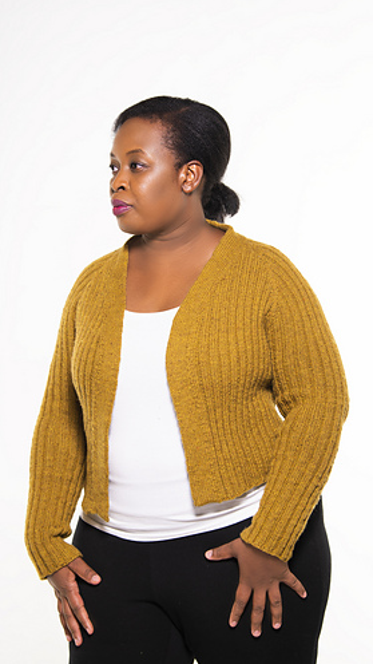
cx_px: 169
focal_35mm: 95
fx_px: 1670
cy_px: 332
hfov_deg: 12.7
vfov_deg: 22.5
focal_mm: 90
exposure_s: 1/250
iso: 100
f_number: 4
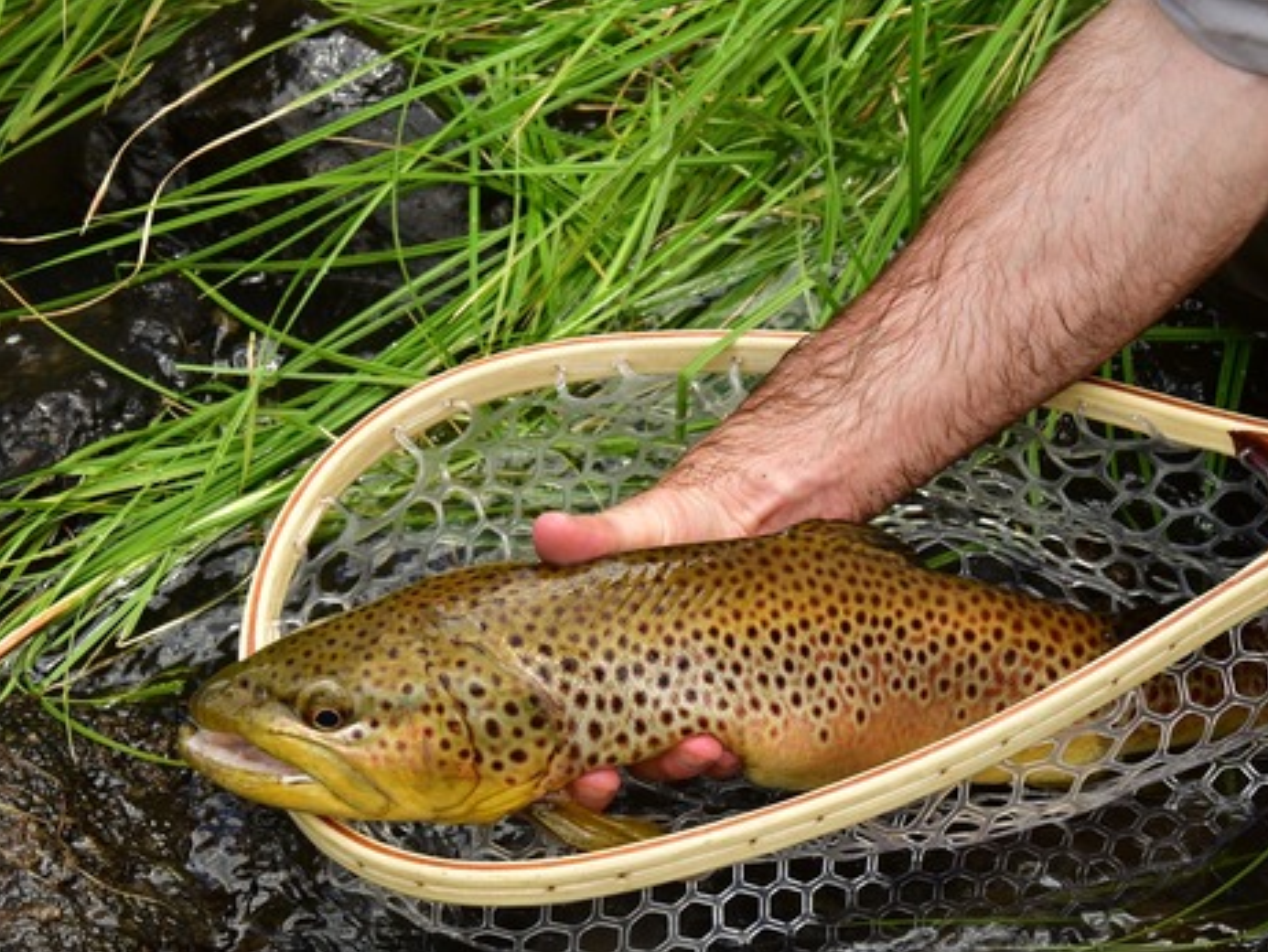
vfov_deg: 6.8
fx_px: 7990
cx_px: 607
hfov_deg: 9.1
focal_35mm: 218
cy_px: 476
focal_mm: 200
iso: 1250
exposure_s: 1/500
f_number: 18
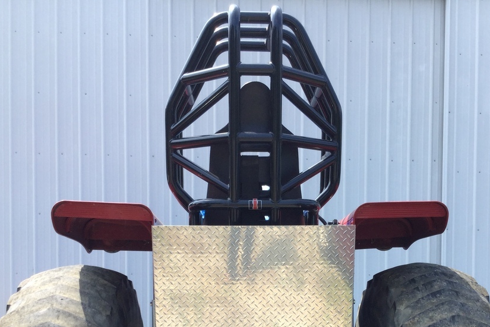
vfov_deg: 26.2
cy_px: 284
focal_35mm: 50
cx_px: 280
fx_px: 681
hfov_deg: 39.5
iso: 25
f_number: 2.4
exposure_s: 1/347
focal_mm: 3.3
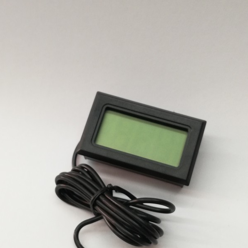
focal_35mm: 51
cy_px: 159
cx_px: 124
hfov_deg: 33.4
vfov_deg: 33.2
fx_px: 413
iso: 100
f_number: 2.2
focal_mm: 3.81
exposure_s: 1/50
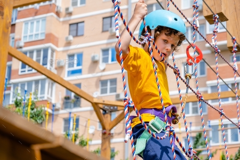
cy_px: 80
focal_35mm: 83
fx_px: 553
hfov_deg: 24.5
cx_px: 120
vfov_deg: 16.4
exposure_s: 1/450
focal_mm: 55
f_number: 5
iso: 160
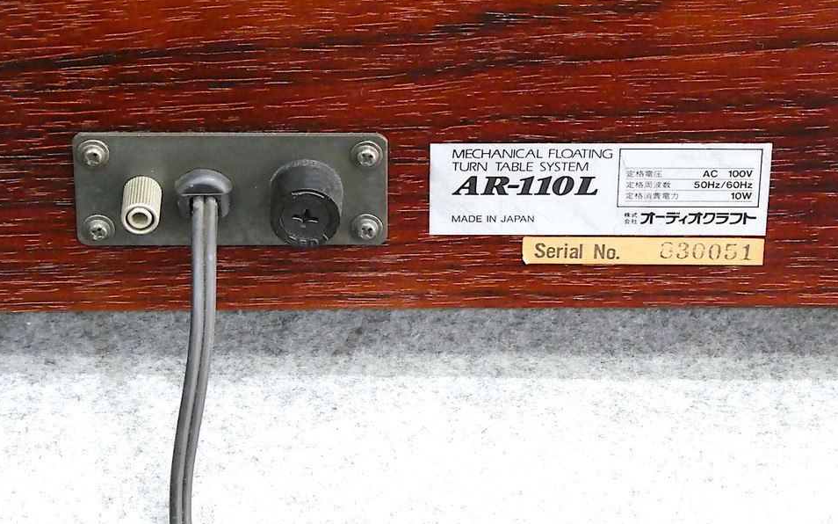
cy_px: 209
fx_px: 3288
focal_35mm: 144
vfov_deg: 9.1
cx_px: 418
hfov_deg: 14.5
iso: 1600
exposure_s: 1/25
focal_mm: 24.2
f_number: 6.3
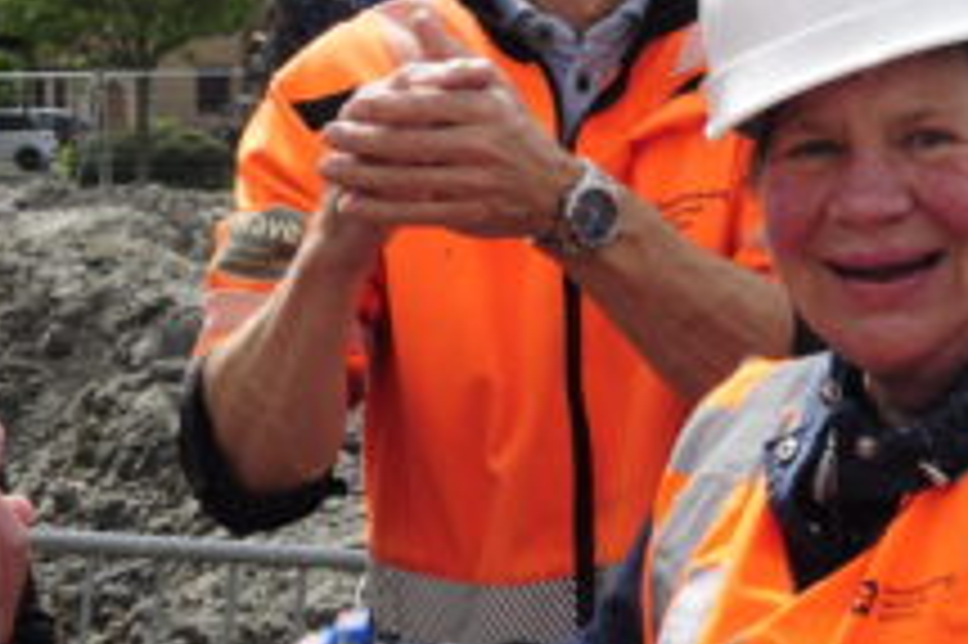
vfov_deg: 9.3
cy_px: -7
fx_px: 3933
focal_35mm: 146
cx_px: 1076
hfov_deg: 13.7
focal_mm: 35
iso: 200
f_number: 9.5
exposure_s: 1/350
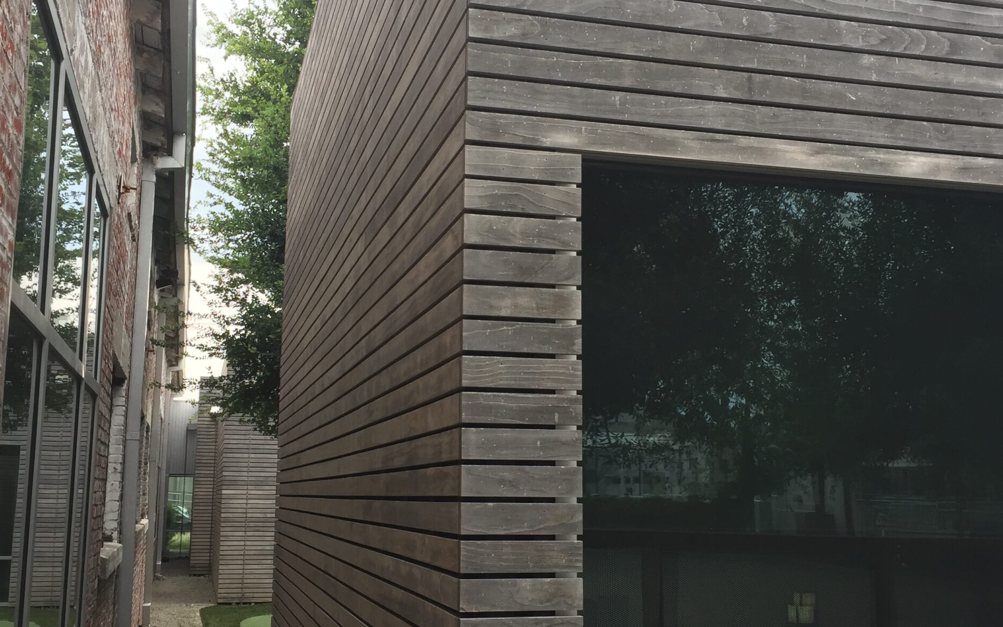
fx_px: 1148
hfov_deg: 47.2
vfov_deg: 30.5
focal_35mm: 42
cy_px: 338
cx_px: 511
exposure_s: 1/120
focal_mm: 4.15
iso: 40
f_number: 2.2
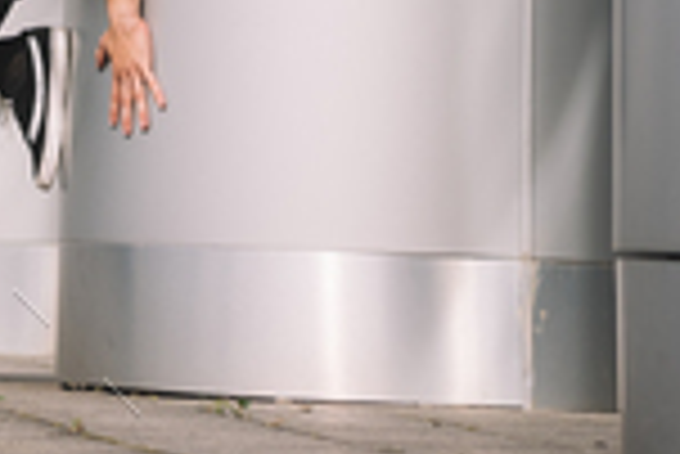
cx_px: -216
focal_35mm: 274
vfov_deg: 5.0
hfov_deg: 7.4
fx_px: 5180
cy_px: -382
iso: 160
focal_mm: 70
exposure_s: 1/2500
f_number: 3.5
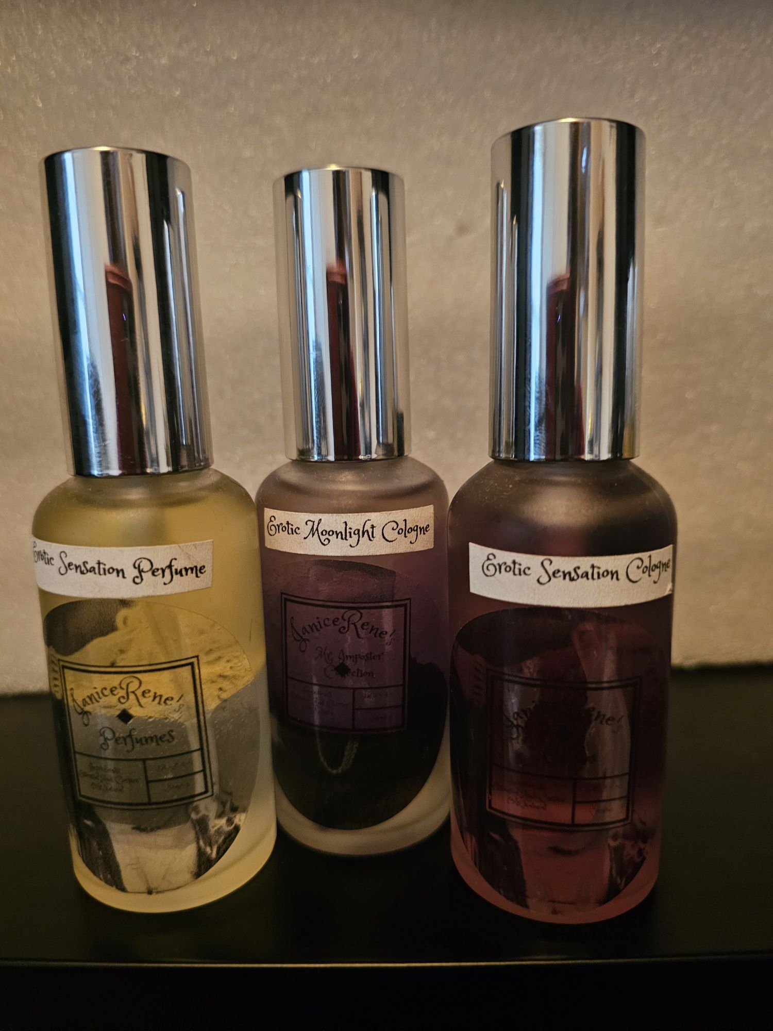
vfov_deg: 73.9
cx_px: 386
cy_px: 516
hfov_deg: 58.9
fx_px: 685
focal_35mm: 23
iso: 800
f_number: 1.7
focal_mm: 6.3
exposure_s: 1/26
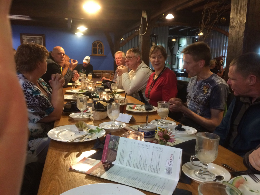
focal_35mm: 29
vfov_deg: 48.2
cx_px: 130
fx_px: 218
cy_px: 98
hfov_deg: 61.7
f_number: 2.2
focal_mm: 4.15
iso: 250
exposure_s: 1/17
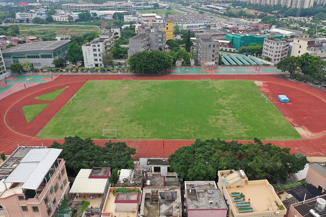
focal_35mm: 28
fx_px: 254
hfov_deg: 65.5
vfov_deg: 46.4
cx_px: 163
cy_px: 108
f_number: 4.5
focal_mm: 10.26
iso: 100
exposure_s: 1/120
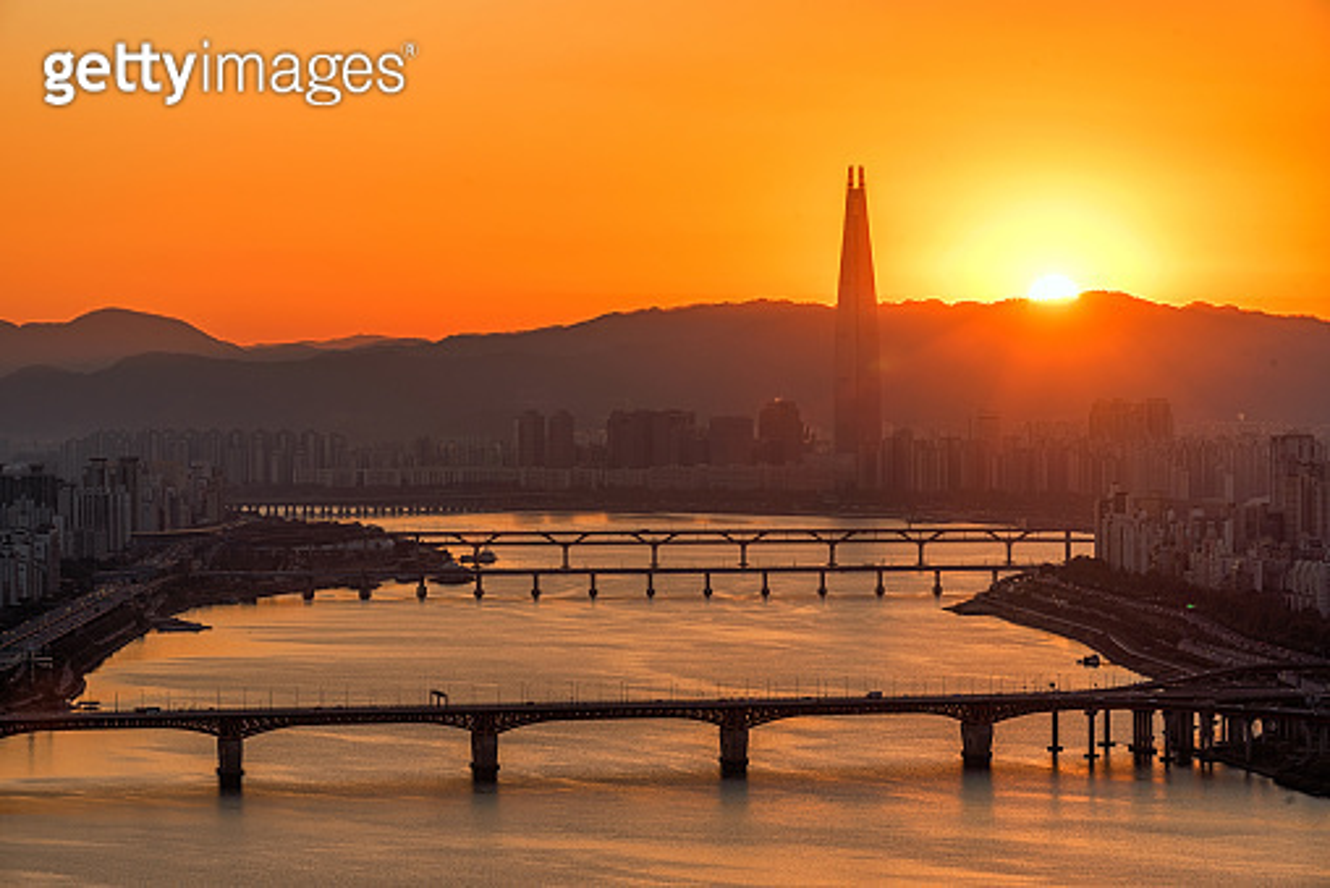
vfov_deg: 9.8
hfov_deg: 14.6
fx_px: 5173
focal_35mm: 140
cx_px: 665
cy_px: 444
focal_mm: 140
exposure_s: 1/80
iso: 100
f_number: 13
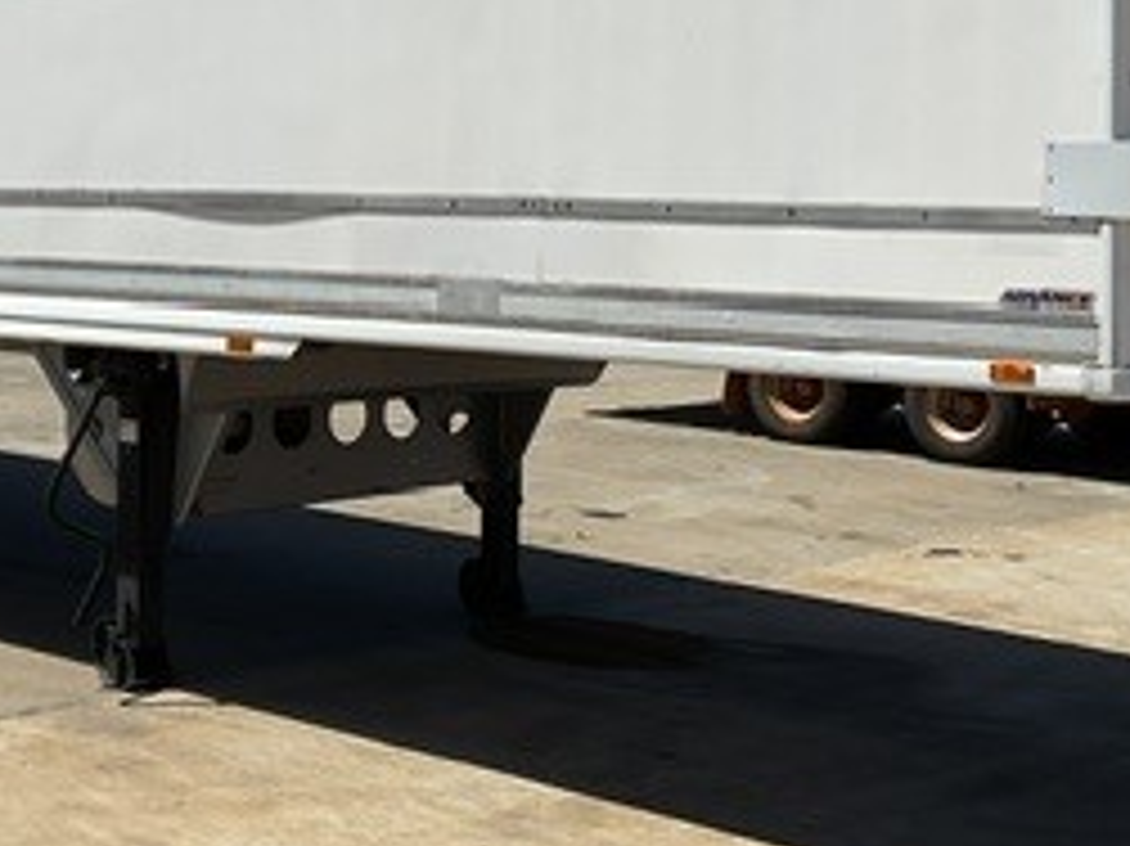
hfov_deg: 26.2
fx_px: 2414
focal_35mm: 74
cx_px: 387
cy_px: 126
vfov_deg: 19.6
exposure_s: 1/4405
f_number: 1.8
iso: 16
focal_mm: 3
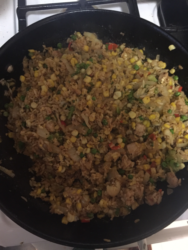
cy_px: 125
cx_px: 94
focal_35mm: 29
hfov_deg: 48.2
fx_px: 210
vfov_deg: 61.7
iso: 500
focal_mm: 4.15
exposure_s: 1/15
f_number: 2.2
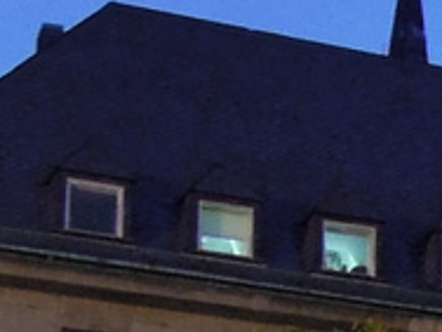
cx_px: 665
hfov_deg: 10.4
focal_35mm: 184
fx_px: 2349
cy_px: 803
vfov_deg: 7.5
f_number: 2.8
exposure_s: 1/10
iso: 400
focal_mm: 4.3
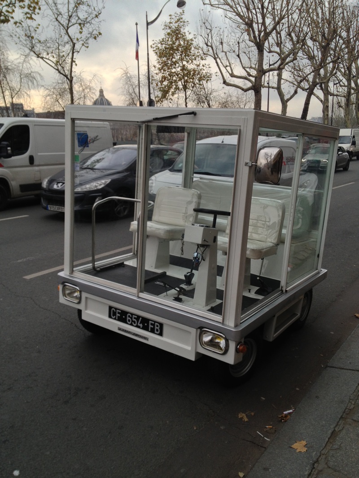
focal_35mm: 35
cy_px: 239
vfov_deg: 52.6
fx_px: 484
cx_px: 180
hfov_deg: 40.7
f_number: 2.4
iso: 50
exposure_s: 1/242
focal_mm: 4.28
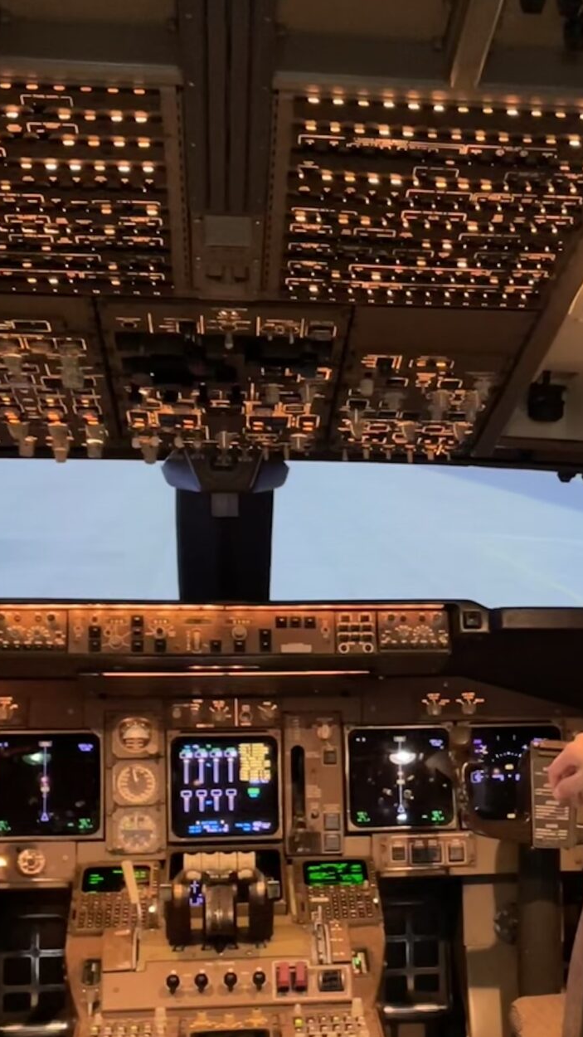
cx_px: 534
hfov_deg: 20.3
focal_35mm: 58
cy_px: 728
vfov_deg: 35.5
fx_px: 1594
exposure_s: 1/27
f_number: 1.6
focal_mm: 4.2
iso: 800
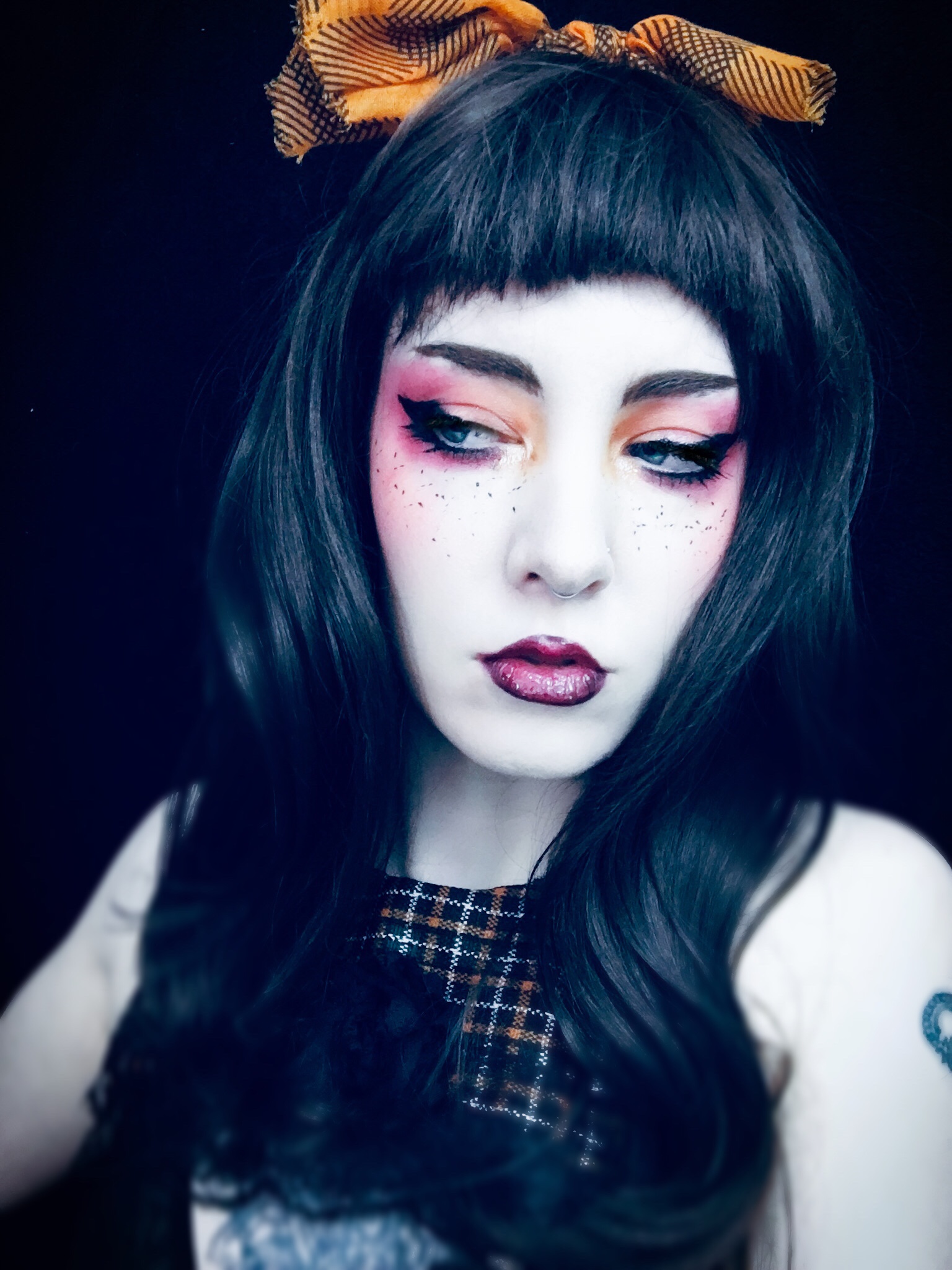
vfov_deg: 58.4
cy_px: 635
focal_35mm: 31
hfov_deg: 45.4
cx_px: 476
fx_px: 1137
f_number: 2.2
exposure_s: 1/15
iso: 160
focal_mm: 2.65
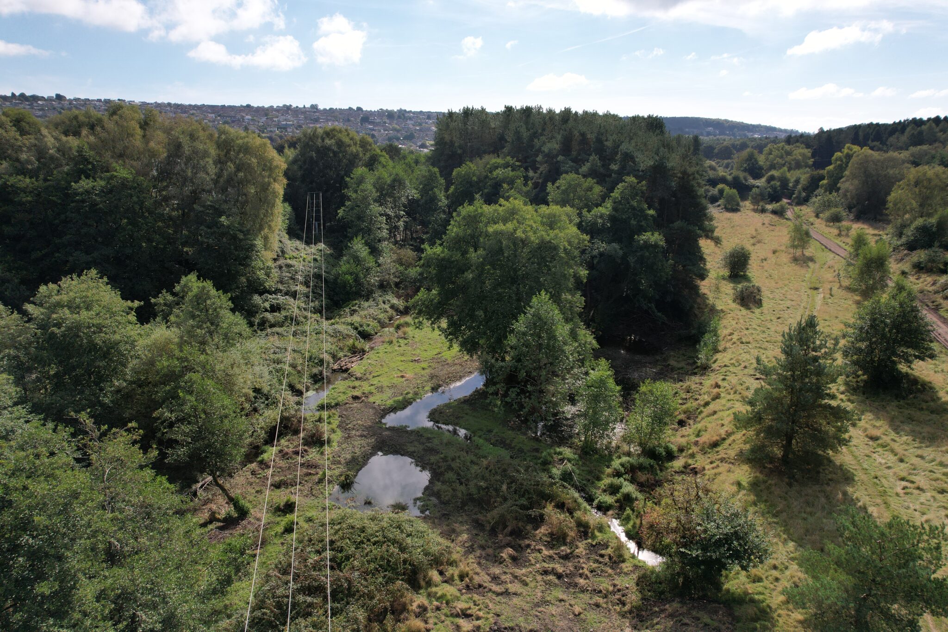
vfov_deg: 57.2
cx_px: 474
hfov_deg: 78.6
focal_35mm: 22
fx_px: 579
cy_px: 316
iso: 100
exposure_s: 1/500
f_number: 2.8
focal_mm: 8.38
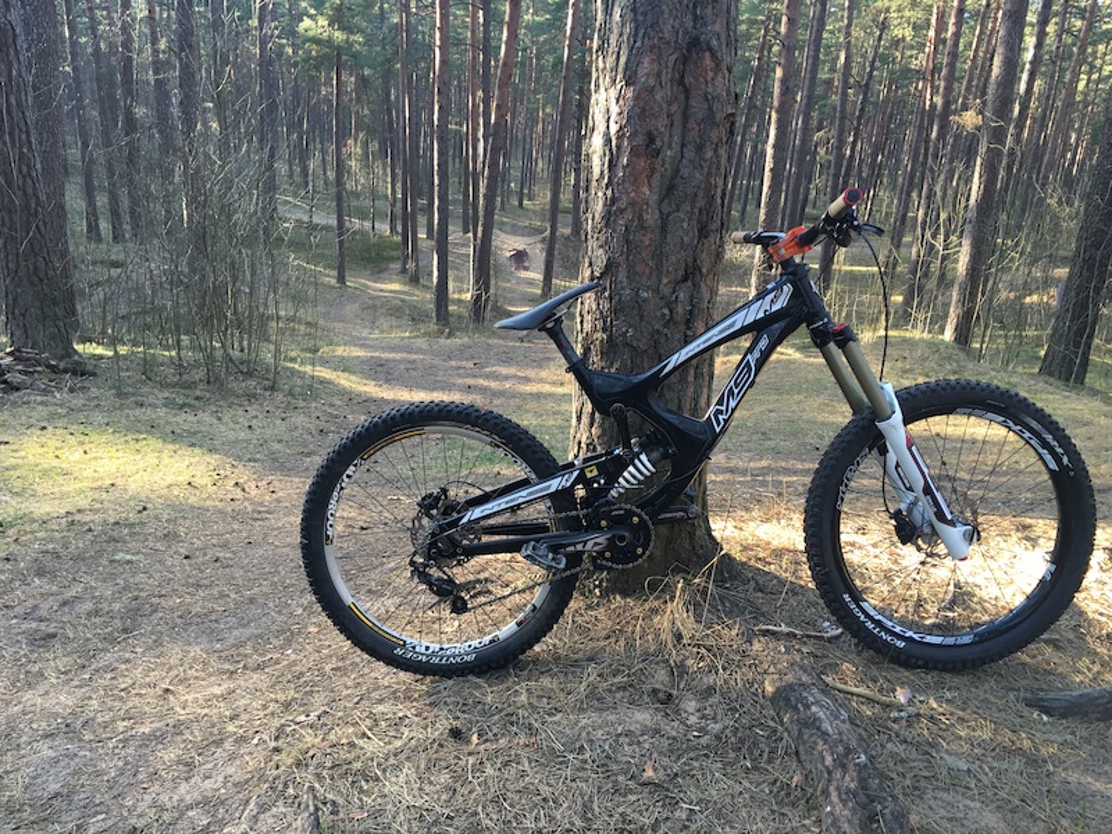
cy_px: 417
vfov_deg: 48.2
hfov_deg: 61.7
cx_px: 556
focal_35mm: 29
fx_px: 932
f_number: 2.2
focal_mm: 4.15
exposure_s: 1/33
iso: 32
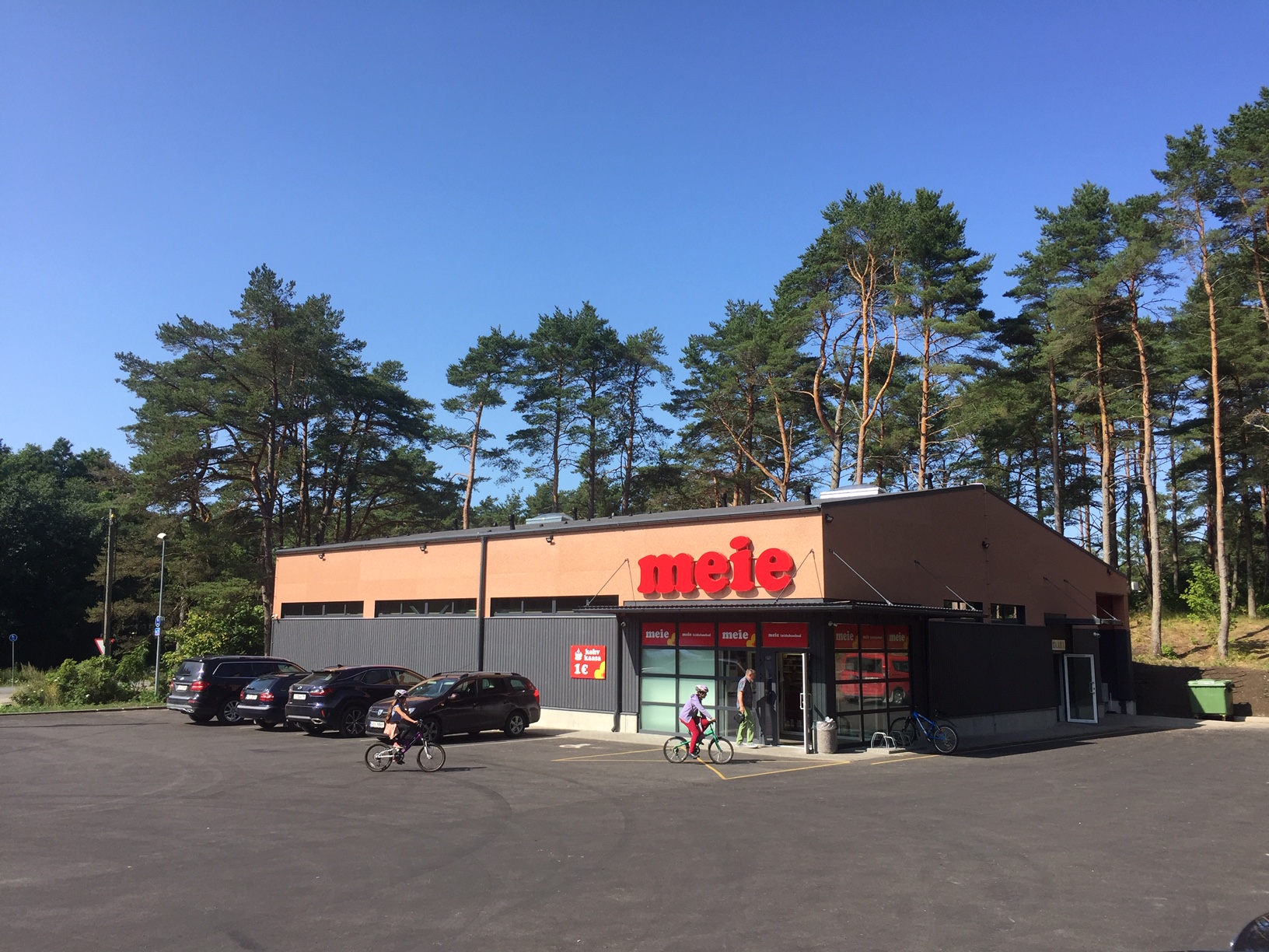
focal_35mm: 29
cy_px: 476
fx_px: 1063
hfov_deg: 61.7
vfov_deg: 48.2
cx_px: 634
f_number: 2.2
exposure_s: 1/1236
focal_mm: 4.15
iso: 32
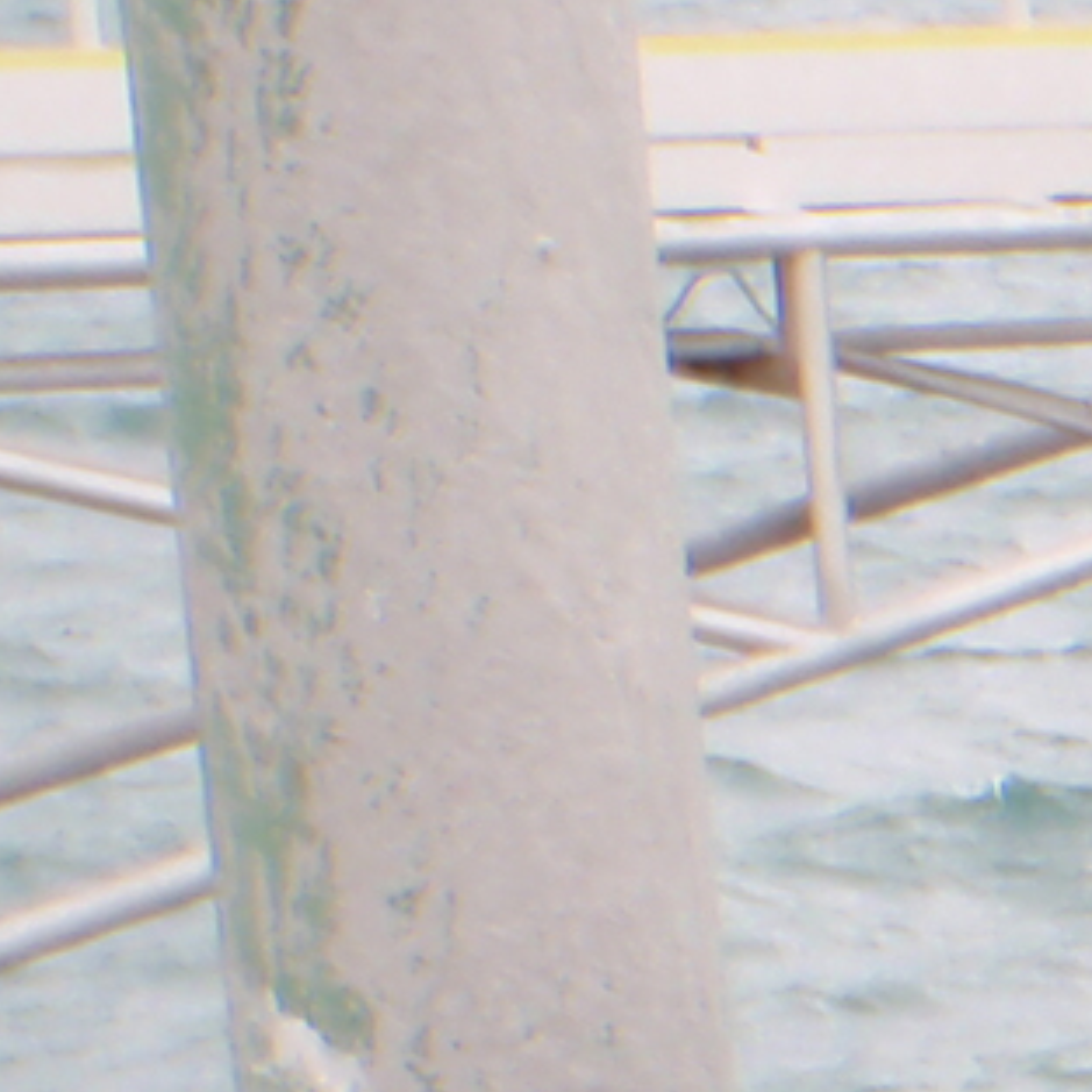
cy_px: 2423
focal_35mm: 254
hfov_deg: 6.1
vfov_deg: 6.6
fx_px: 9065
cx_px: 3869
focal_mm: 6.53
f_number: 5
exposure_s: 1/80
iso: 64
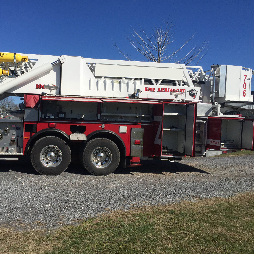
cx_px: 88
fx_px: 291
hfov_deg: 46.6
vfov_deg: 47.2
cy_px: 129
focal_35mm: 35
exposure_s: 1/4405
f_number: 2.2
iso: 32
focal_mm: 4.15
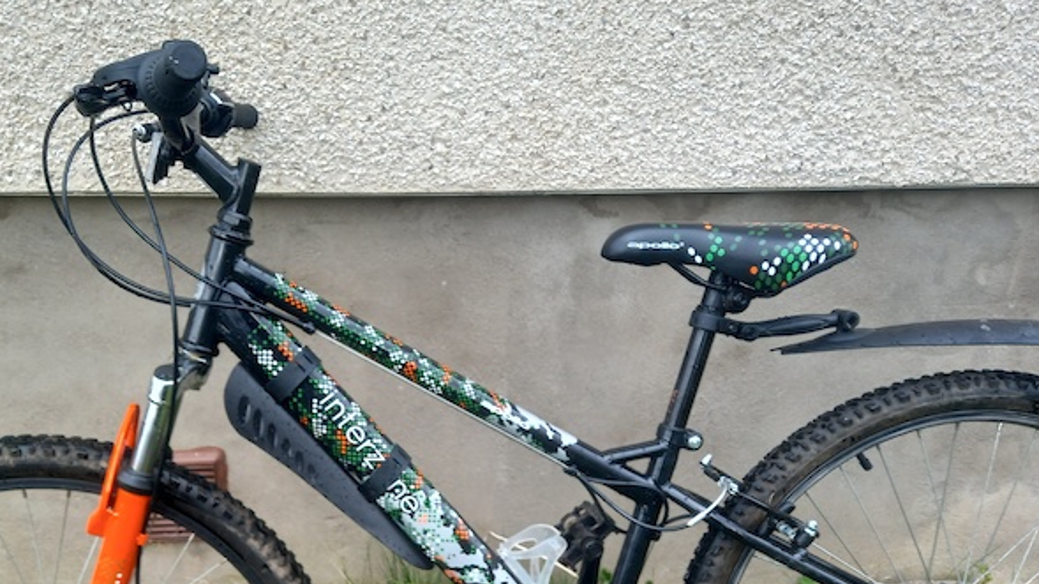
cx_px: 409
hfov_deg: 53.6
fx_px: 1019
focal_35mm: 37
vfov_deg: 31.2
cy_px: 468
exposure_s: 1/50
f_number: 2
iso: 40
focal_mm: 4.6
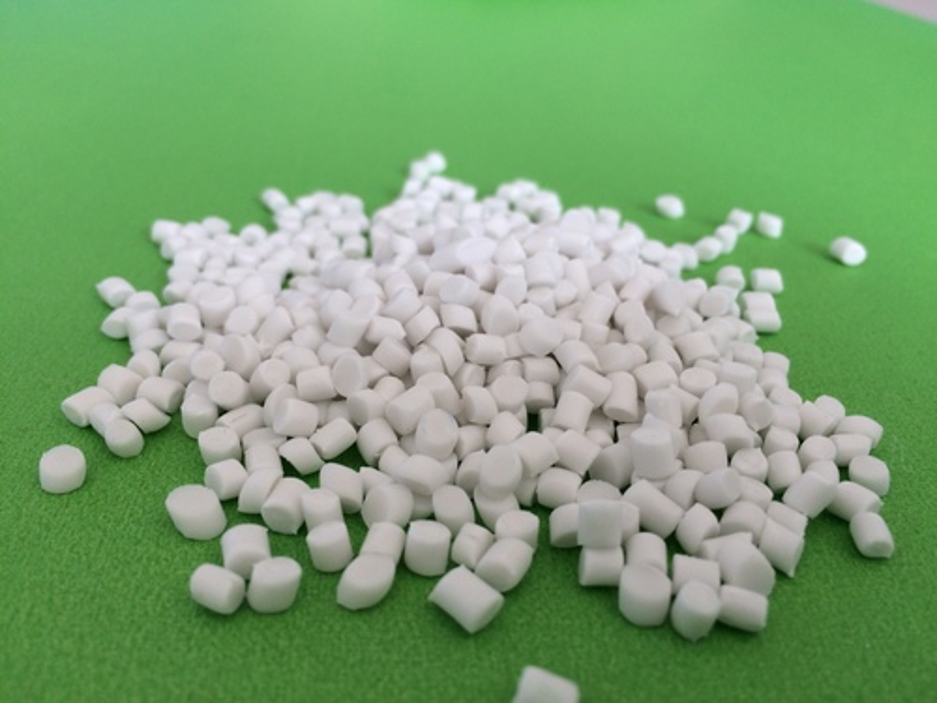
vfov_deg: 48.2
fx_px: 785
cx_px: 468
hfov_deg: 61.7
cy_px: 352
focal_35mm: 29
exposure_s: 1/100
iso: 50
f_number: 2.2
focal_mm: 4.15
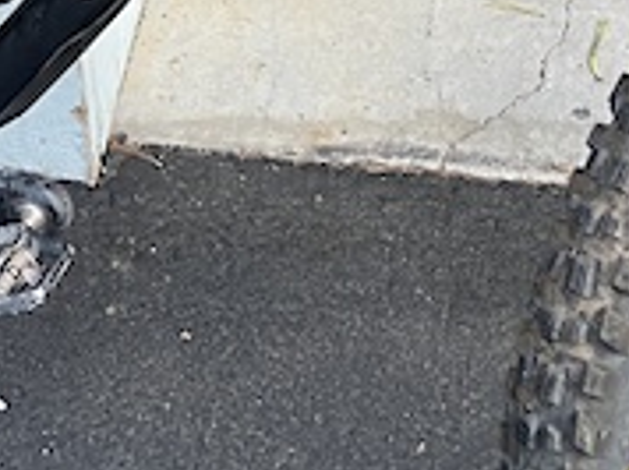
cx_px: 180
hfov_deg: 15.6
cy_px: -251
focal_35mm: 126
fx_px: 2286
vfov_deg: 11.2
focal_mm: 3.99
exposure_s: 1/60
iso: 50
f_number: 1.8
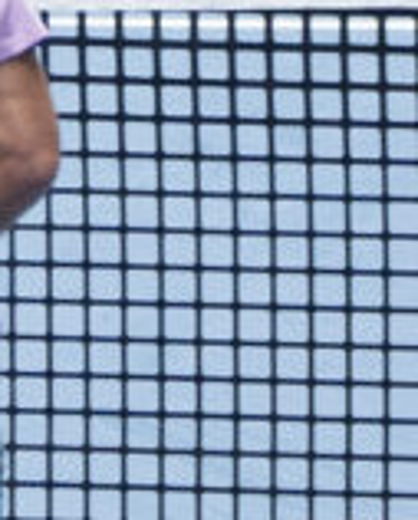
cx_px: -688
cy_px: -104
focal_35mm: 859
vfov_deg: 2.2
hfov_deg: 1.8
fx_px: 13245
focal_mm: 181
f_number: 5.6
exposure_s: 1/1600
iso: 1250
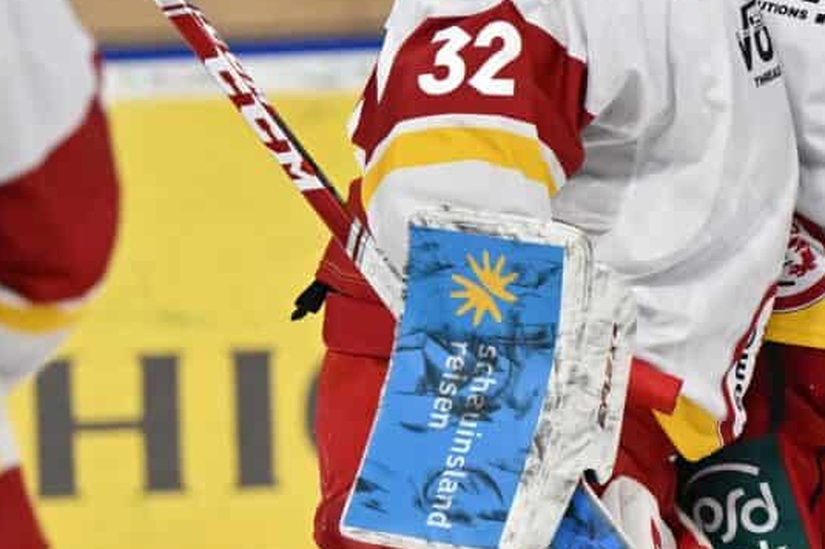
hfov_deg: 2.7
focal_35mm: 766
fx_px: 17543
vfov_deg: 1.8
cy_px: 34
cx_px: 921
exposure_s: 1/4000
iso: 2000
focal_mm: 160
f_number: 2.8
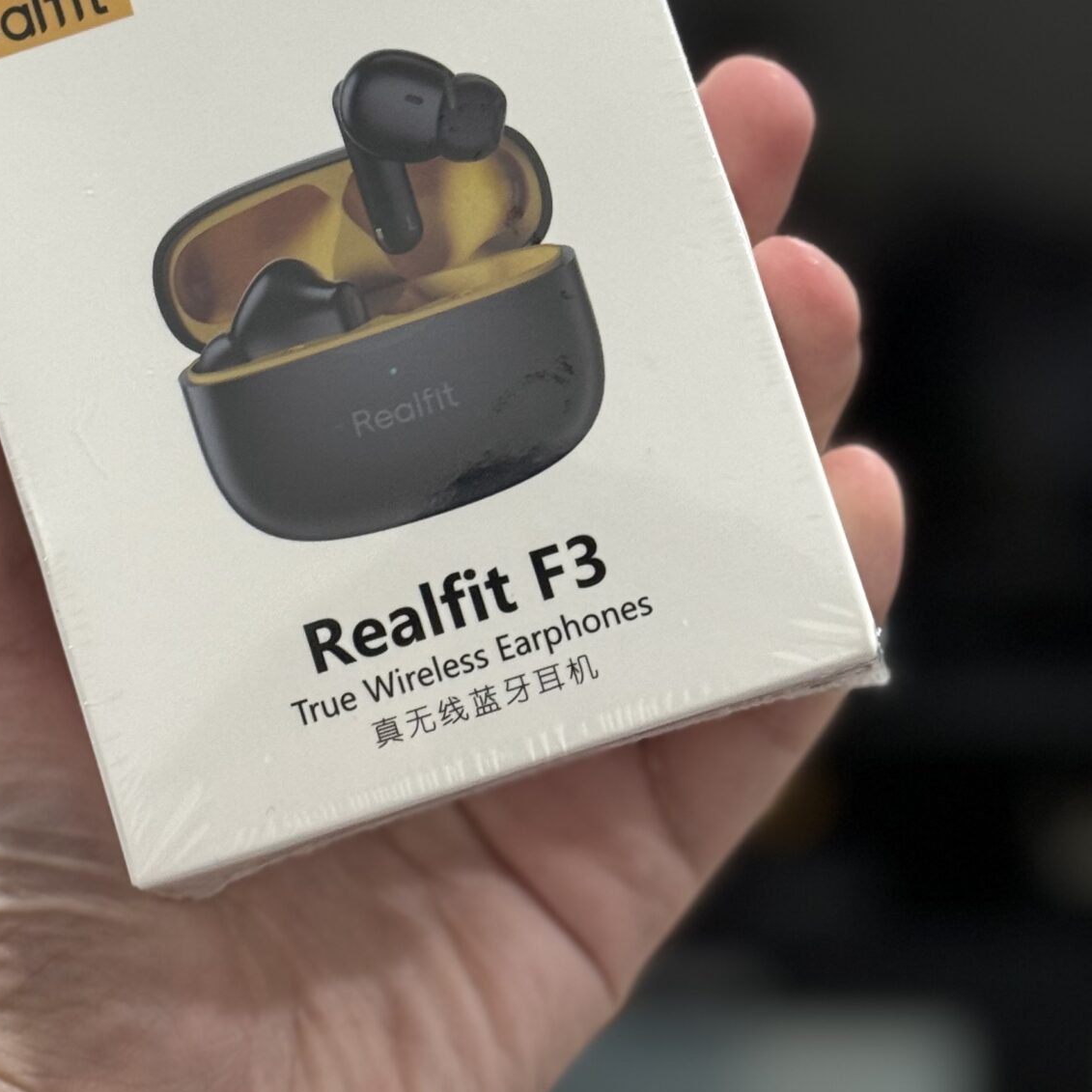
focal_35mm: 96
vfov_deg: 18.1
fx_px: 3426
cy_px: 355
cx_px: 420
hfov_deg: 18.1
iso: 250
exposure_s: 1/60
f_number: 1.78
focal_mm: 6.76
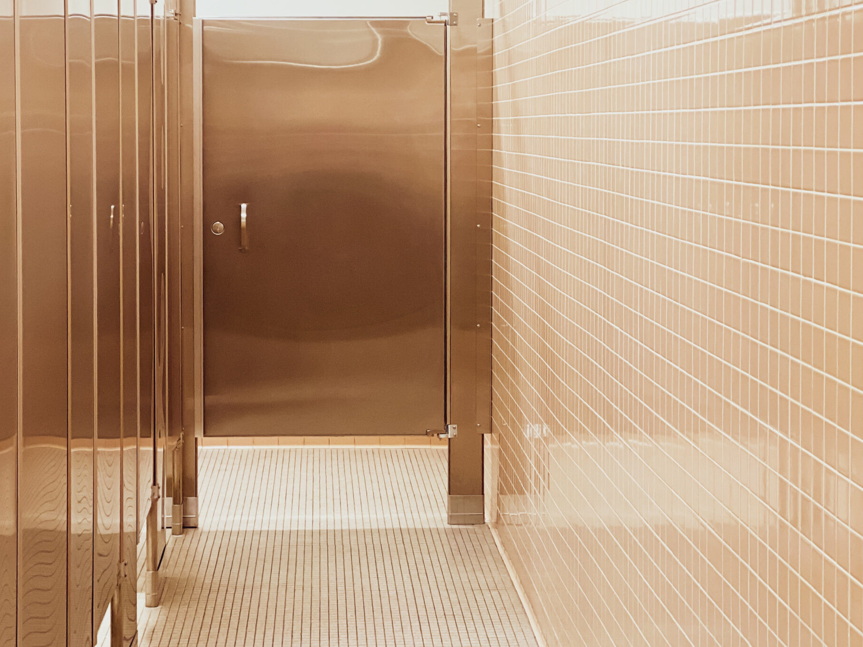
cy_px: 210
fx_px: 1820
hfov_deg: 26.7
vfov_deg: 20.1
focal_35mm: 73
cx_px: 406
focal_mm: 6
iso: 125
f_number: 2
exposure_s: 1/60
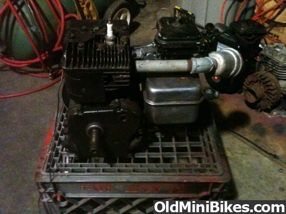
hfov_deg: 52.6
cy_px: 107
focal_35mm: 35
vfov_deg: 40.7
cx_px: 143
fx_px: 289
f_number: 2.8
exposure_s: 1/10
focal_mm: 3.85
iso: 1000
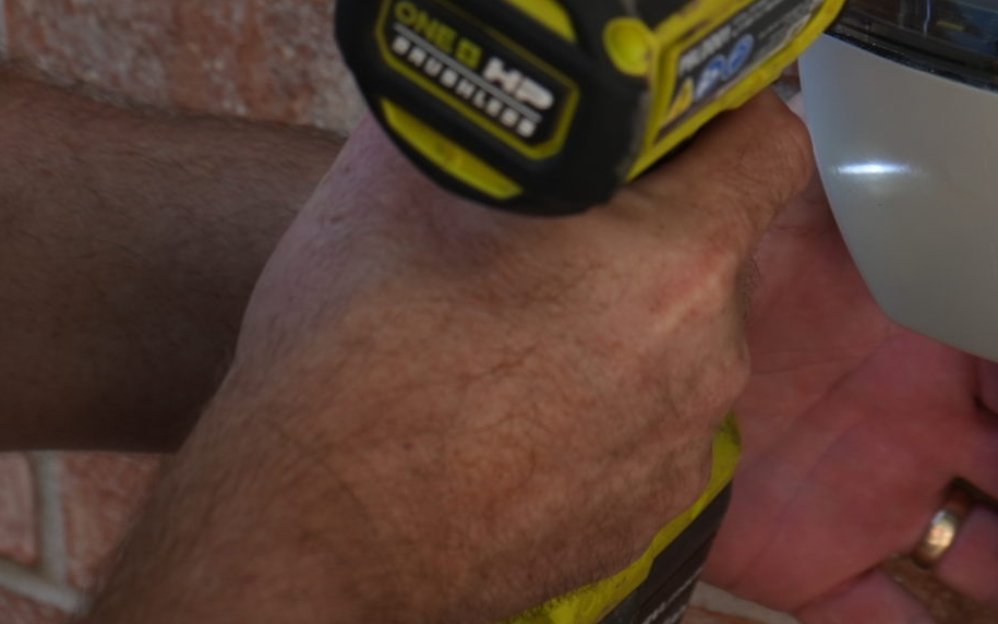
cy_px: -205
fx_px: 3645
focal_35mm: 134
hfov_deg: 15.4
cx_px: 876
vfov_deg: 9.6
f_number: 4.5
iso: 250
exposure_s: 1/160
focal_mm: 47
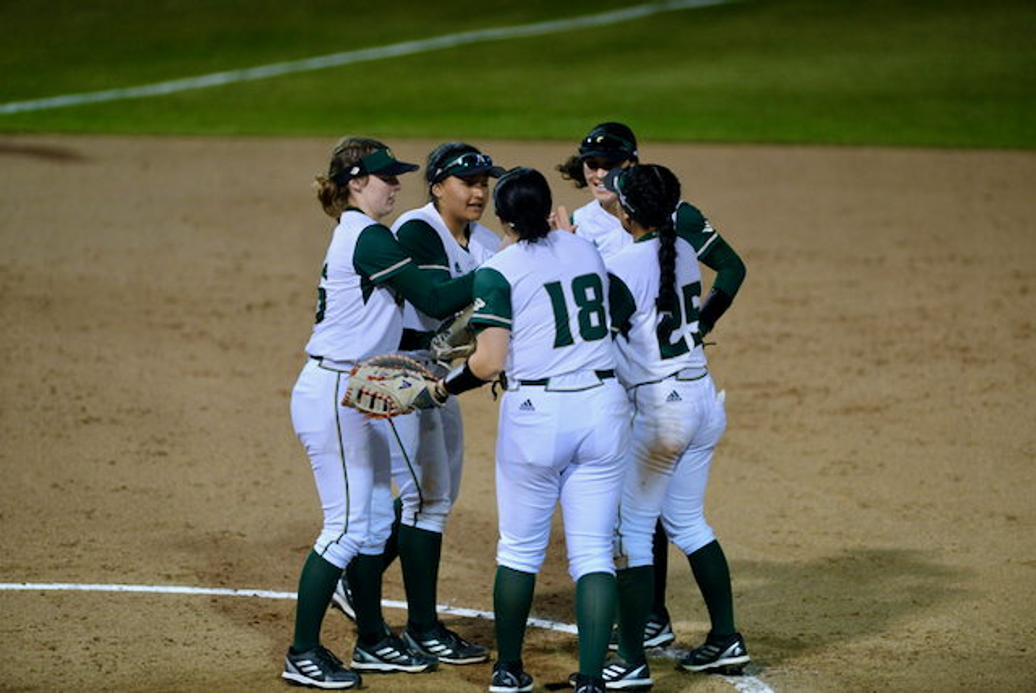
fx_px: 8641
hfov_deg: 6.9
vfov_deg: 4.6
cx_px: 518
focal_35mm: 300
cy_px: 346
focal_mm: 300
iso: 2200
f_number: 3.2
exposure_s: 1/800
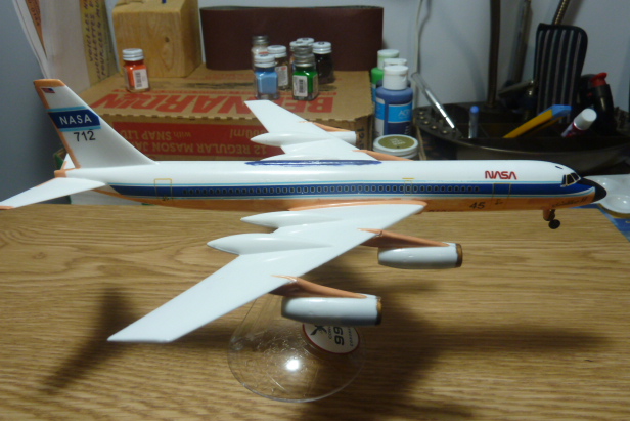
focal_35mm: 27
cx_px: 311
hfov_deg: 67.4
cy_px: 213
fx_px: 473
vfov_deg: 48.0
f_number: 3.3
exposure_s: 1/30
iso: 160
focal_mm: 4.1
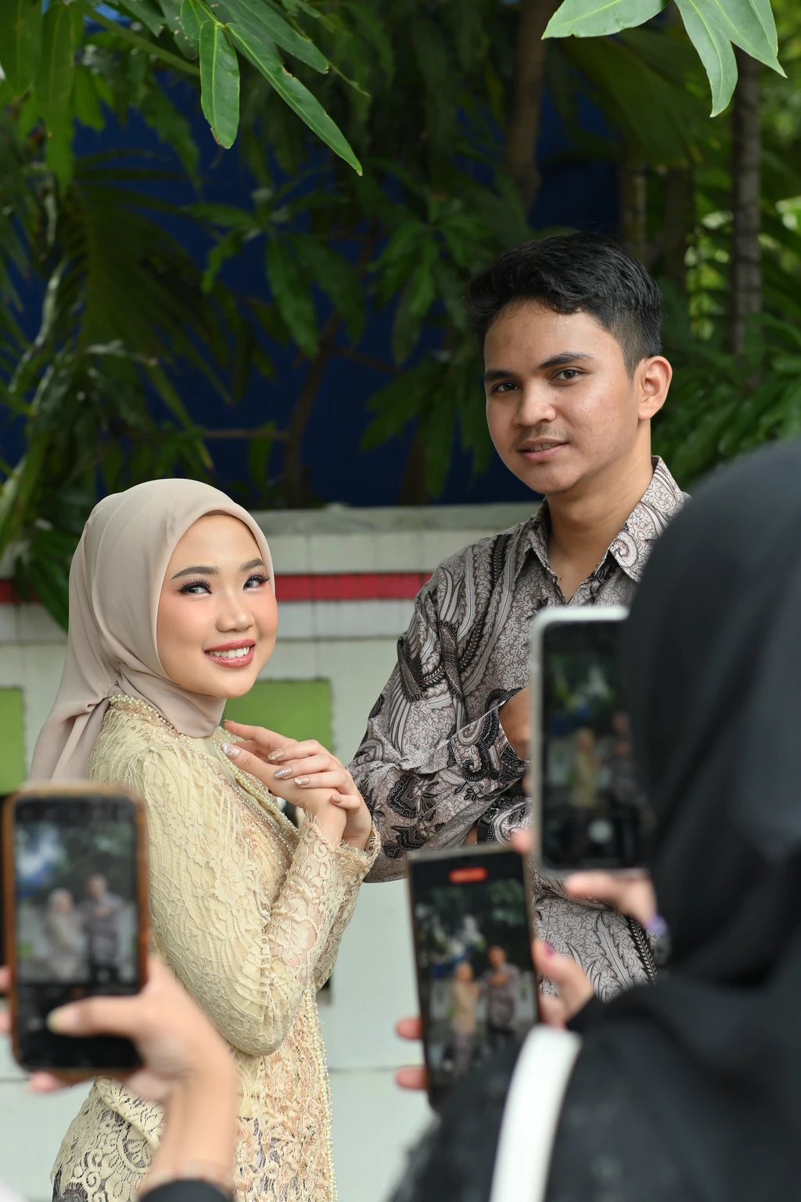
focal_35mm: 84
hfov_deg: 16.3
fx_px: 2803
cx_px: 400
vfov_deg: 24.2
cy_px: 601
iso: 100
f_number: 3.2
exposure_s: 1/200
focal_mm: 56
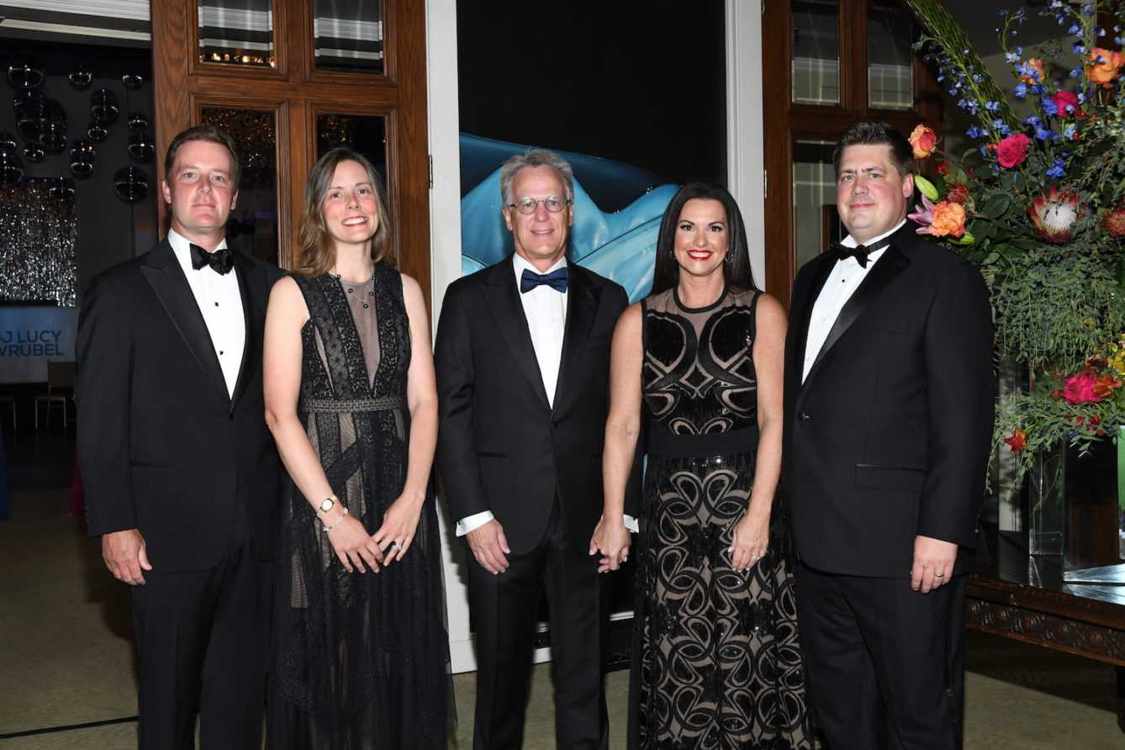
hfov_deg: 42.7
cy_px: 375
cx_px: 562
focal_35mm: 46
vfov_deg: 29.2
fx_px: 1437
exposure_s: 1/125
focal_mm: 46
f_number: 9
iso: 1600
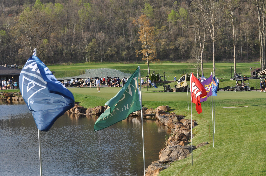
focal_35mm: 82
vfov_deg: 16.5
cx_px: 133
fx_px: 609
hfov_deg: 24.6
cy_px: 88
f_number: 8
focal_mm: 55
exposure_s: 1/250
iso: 200
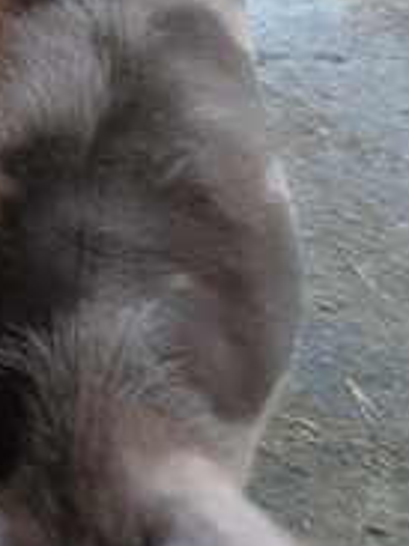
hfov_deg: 24.5
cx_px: 93
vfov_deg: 32.1
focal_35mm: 59
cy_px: 131
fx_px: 931
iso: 993
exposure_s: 1/25
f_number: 1.9
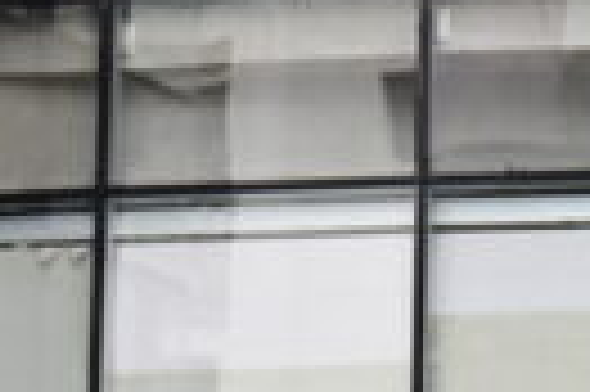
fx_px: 5778
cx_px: 1216
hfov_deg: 5.7
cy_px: -90
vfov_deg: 3.9
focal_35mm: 353
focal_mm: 58
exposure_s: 1/3200
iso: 1250
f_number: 5
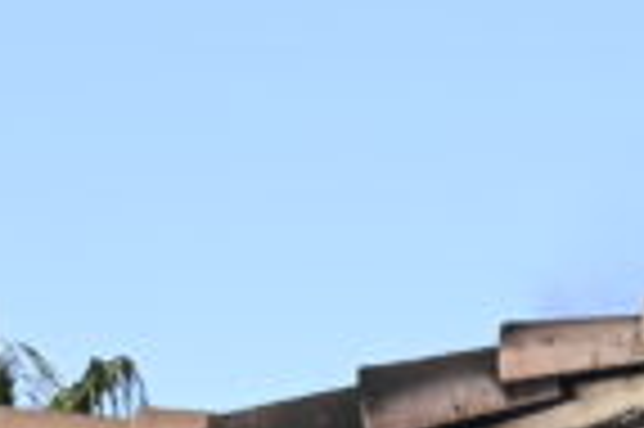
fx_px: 10195
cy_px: 827
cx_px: 1599
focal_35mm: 571
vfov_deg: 2.4
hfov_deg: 3.6
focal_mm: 53
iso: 160
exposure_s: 1/250
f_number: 5.6
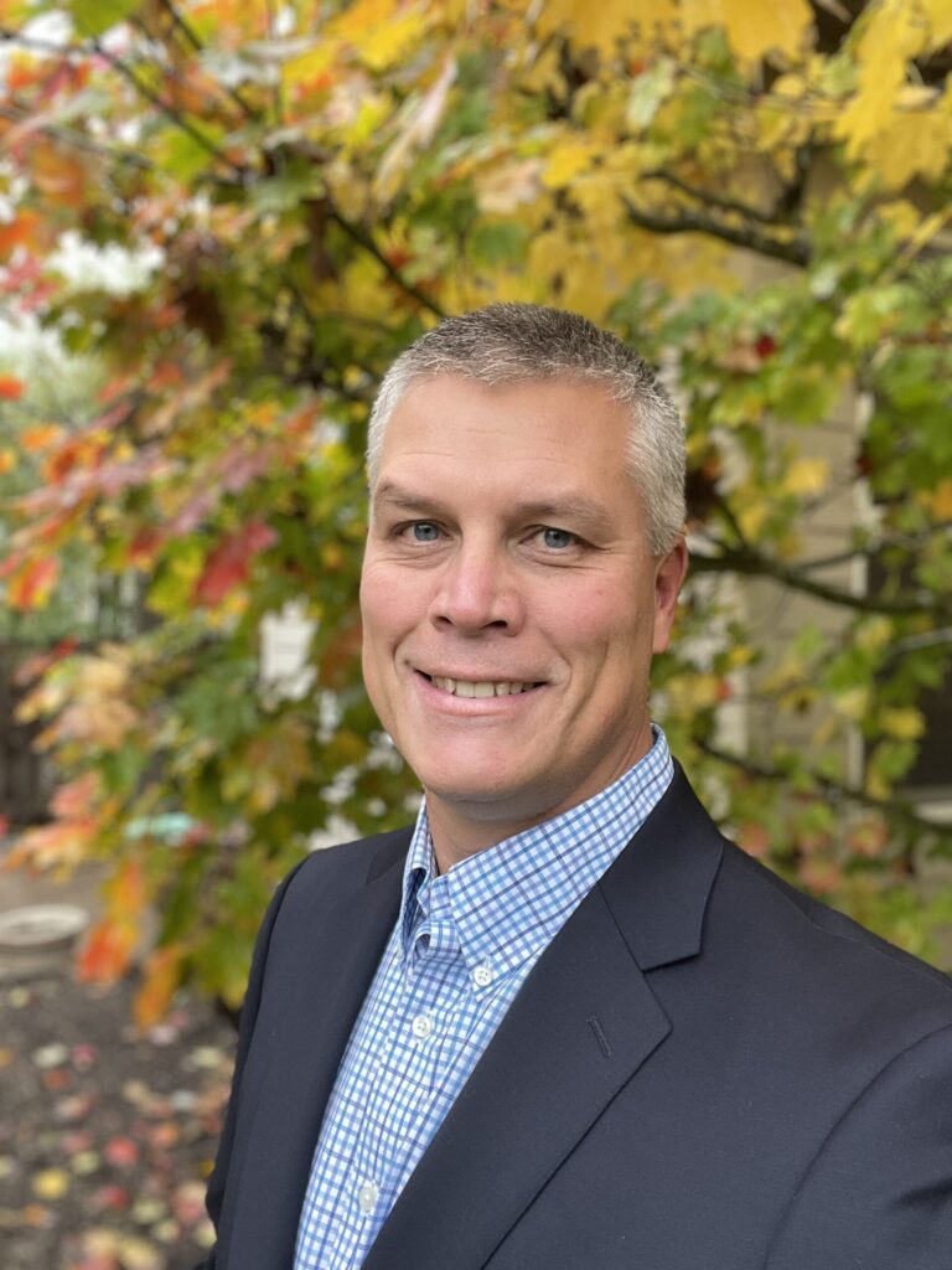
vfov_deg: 60.0
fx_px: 1100
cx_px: 476
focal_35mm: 30
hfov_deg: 46.8
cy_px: 635
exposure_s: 1/93
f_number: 2.2
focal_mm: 2.71
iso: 100
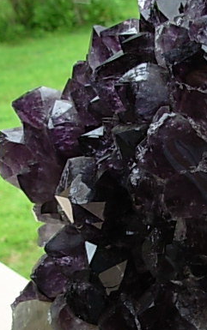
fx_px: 965
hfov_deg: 12.1
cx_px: 226
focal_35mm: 107
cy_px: 266
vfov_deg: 19.2
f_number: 2.9
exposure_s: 1/271
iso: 50
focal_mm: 6.3
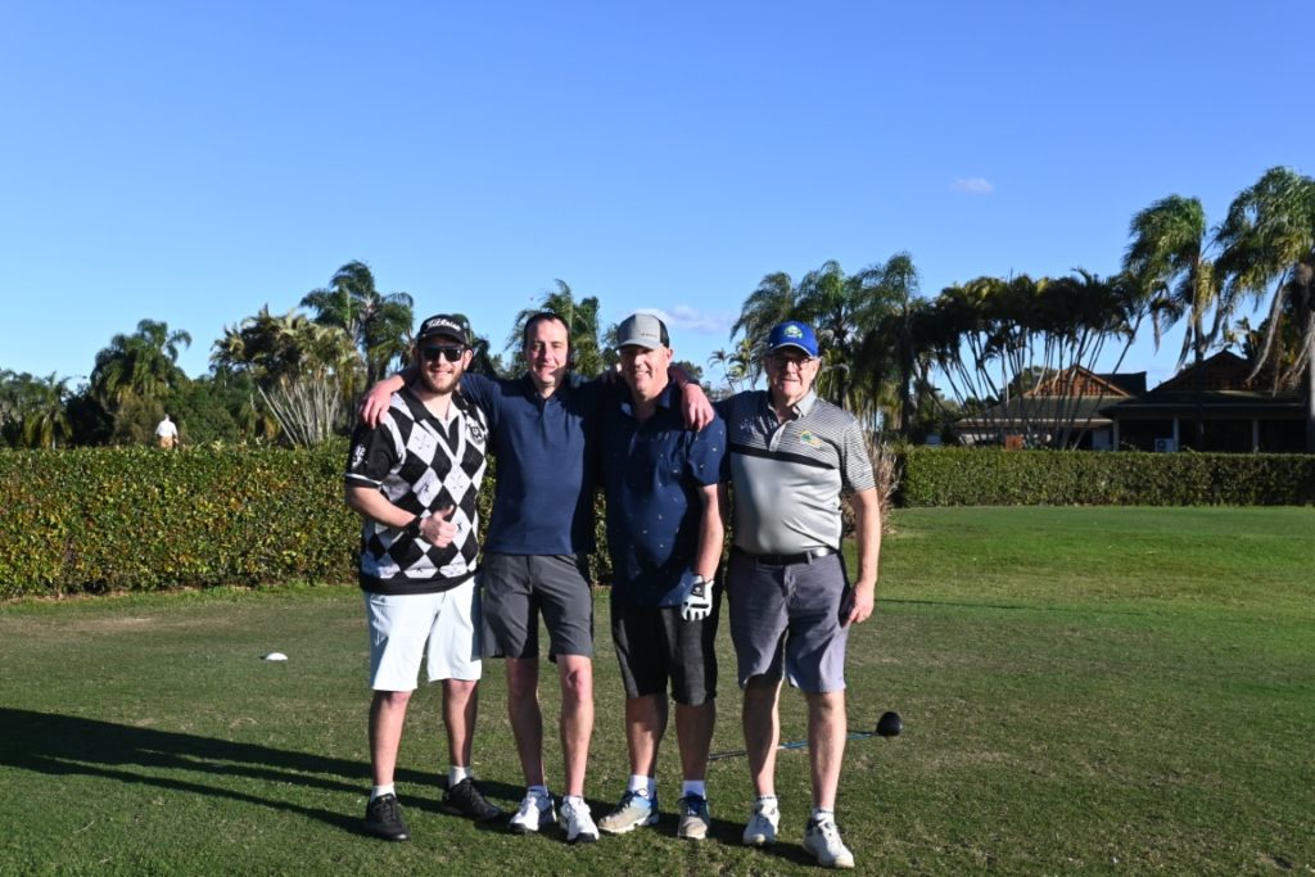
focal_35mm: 41
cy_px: 438
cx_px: 658
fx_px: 1507
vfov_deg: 32.5
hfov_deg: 47.1
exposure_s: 1/1600
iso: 400
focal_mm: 27.5
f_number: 6.3
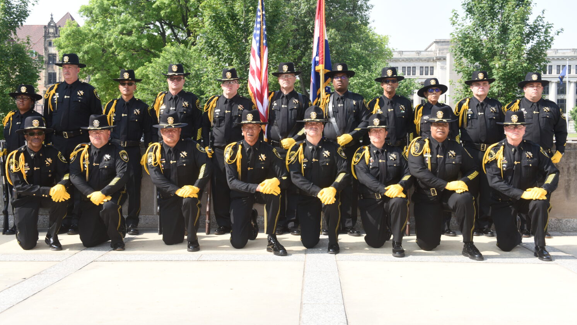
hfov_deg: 49.4
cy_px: 132
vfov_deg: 28.9
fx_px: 627
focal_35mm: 41
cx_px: 291
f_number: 10
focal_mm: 38
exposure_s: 1/250
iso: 500
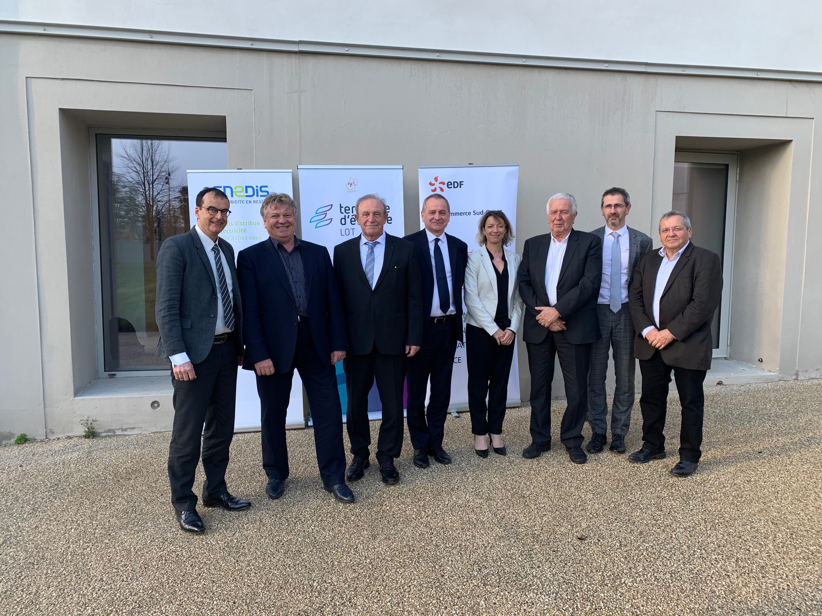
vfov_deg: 53.1
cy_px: 308
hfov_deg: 67.3
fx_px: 617
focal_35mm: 26
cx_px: 411
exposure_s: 1/184
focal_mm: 4.25
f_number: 1.8
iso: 25
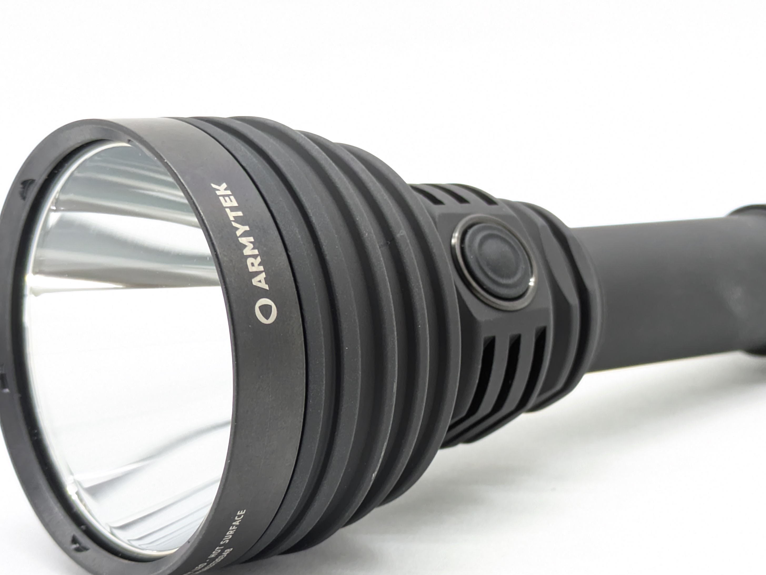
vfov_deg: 18.2
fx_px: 1793
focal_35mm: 81
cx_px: 474
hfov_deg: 24.1
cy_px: 320
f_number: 1.89
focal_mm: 5.43
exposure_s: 1/120
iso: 295
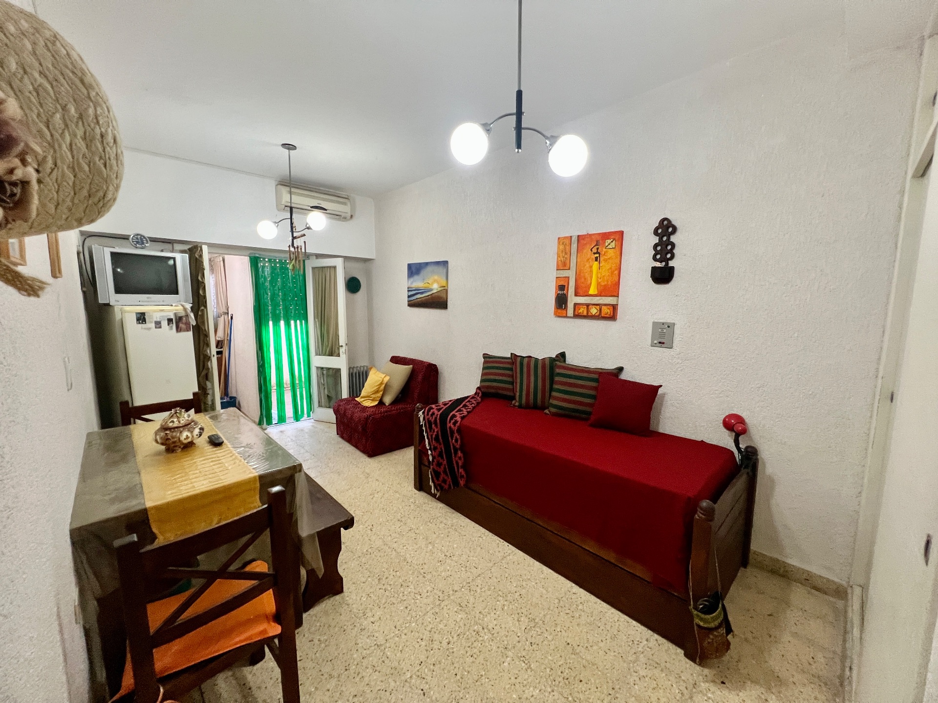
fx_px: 352
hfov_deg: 106.2
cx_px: 469
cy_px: 352
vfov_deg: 89.9
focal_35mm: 13
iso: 320
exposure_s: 1/50
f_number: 1.8
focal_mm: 1.57
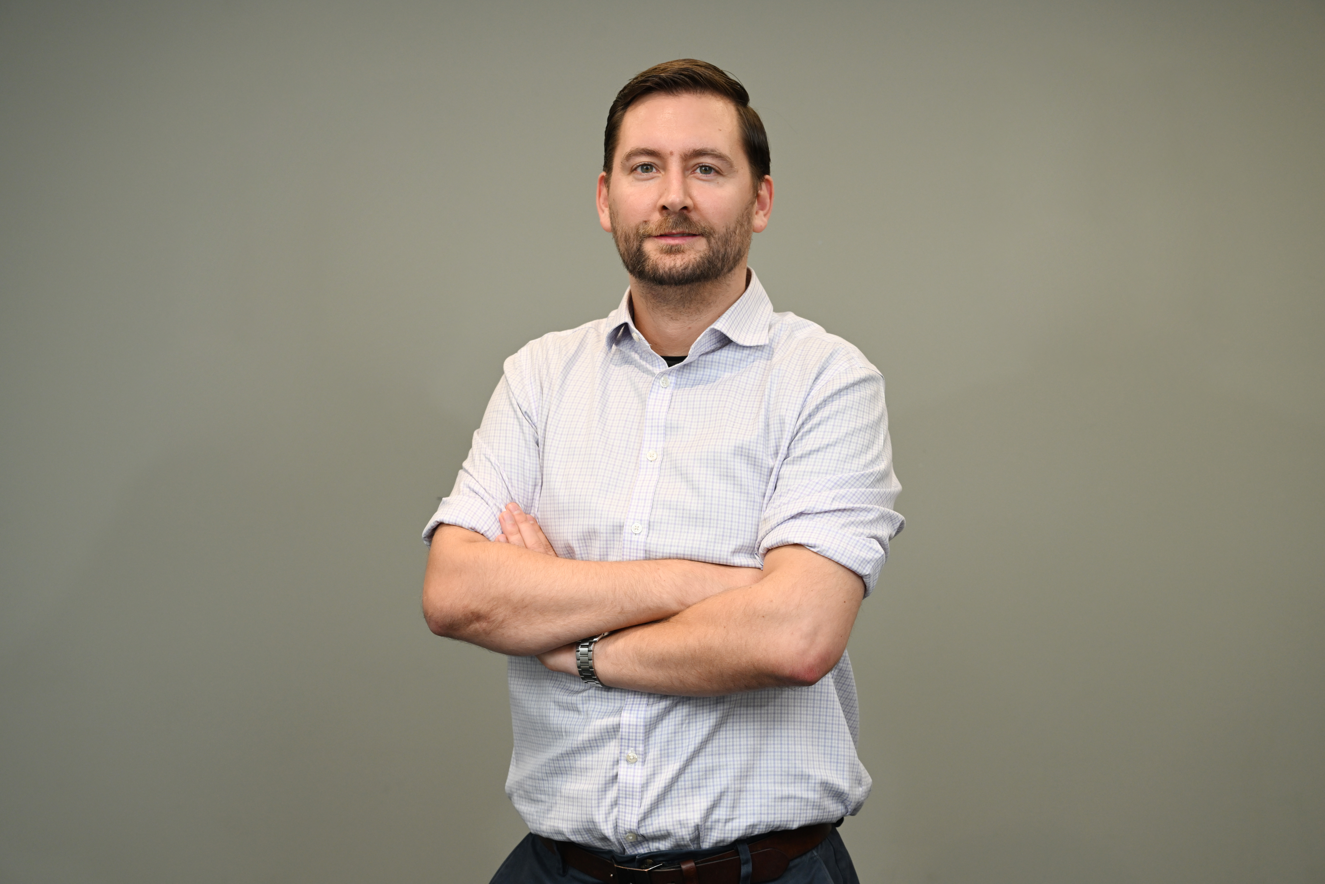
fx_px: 2576
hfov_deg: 28.8
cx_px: 662
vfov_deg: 19.5
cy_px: 442
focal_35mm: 70
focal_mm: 70
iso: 800
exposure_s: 1/160
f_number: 5.6
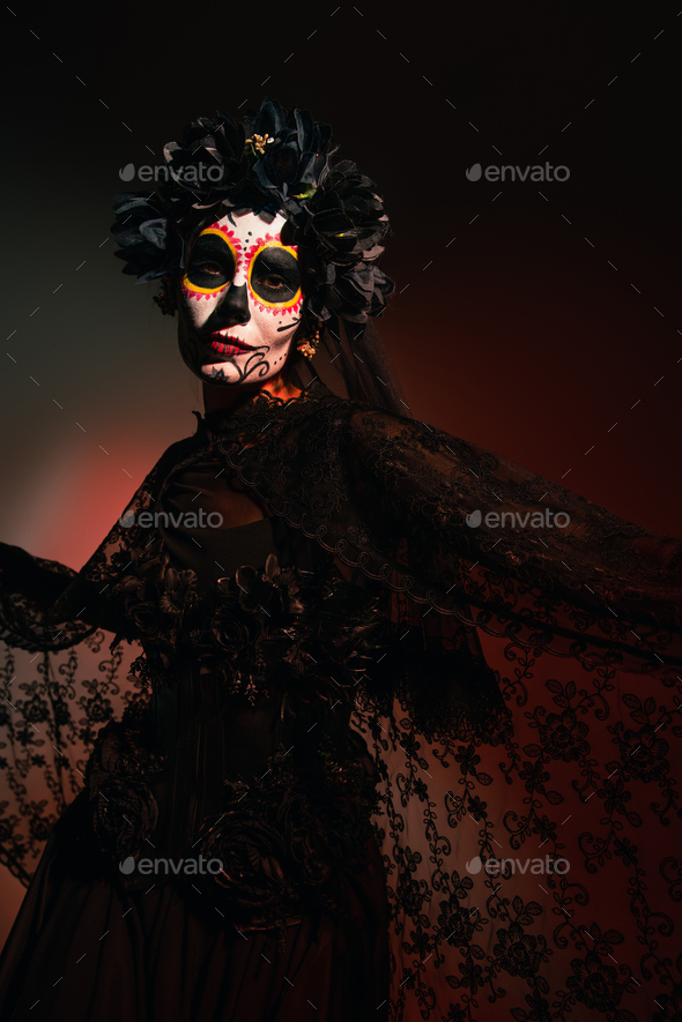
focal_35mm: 30
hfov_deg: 43.6
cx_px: 341
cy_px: 511
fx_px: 852
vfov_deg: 61.9
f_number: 5.6
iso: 400
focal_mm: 30
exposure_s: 1/250
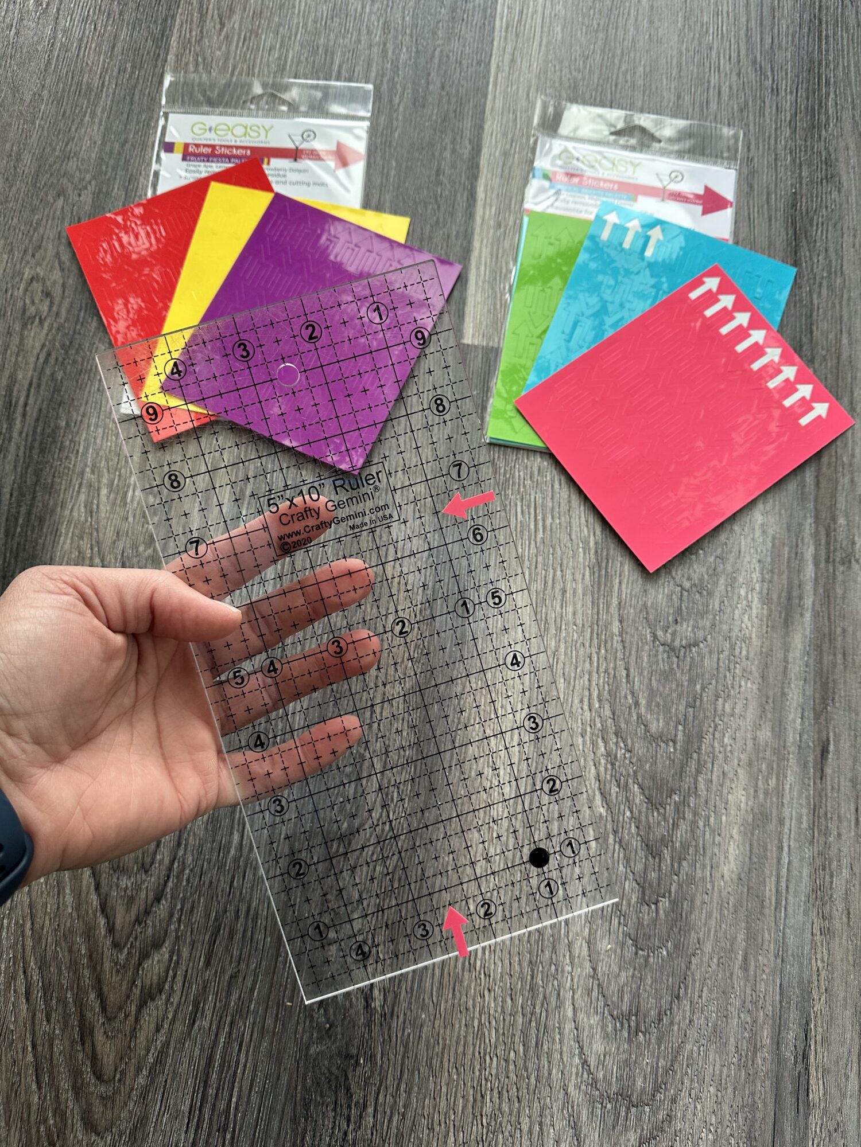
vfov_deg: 71.6
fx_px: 796
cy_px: 574
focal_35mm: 24
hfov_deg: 56.8
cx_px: 430
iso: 200
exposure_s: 1/121
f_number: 1.78
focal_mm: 6.86
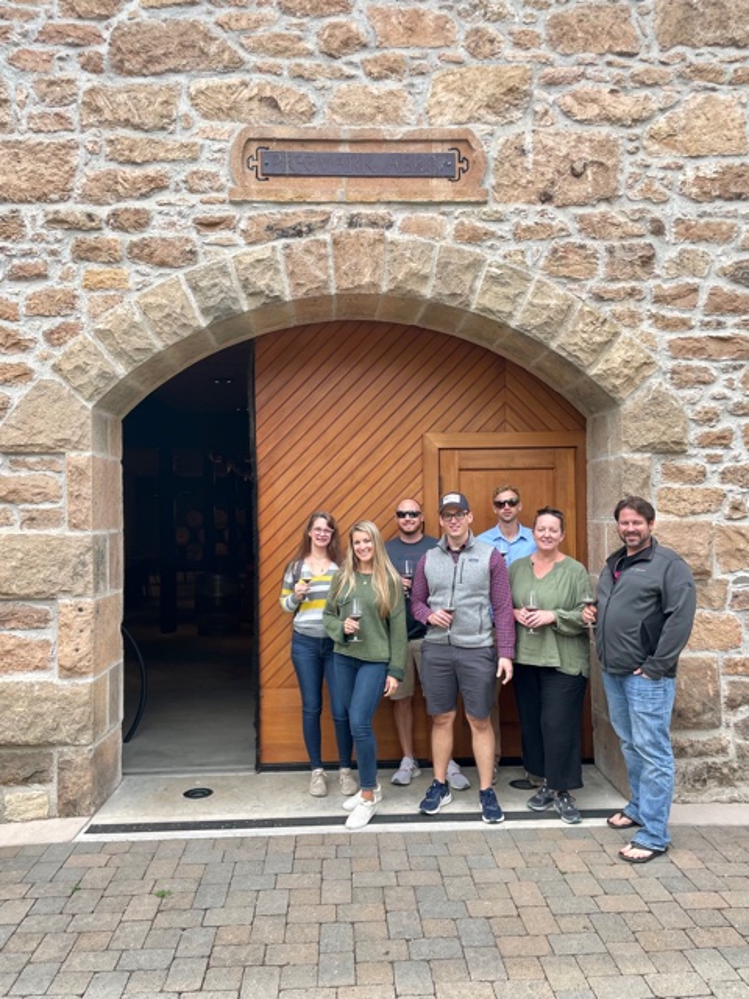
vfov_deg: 67.3
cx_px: 374
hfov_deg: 53.1
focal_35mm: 26
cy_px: 500
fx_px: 750
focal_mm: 4.2
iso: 32
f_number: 1.6
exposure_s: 1/606
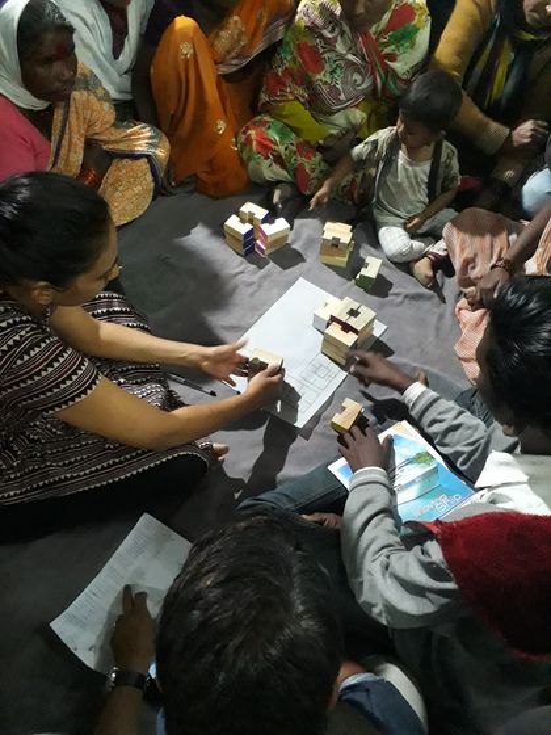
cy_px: 368
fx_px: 573
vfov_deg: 65.3
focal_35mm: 27
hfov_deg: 51.4
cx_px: 276
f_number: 1.9
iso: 800
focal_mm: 3.6
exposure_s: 1/17
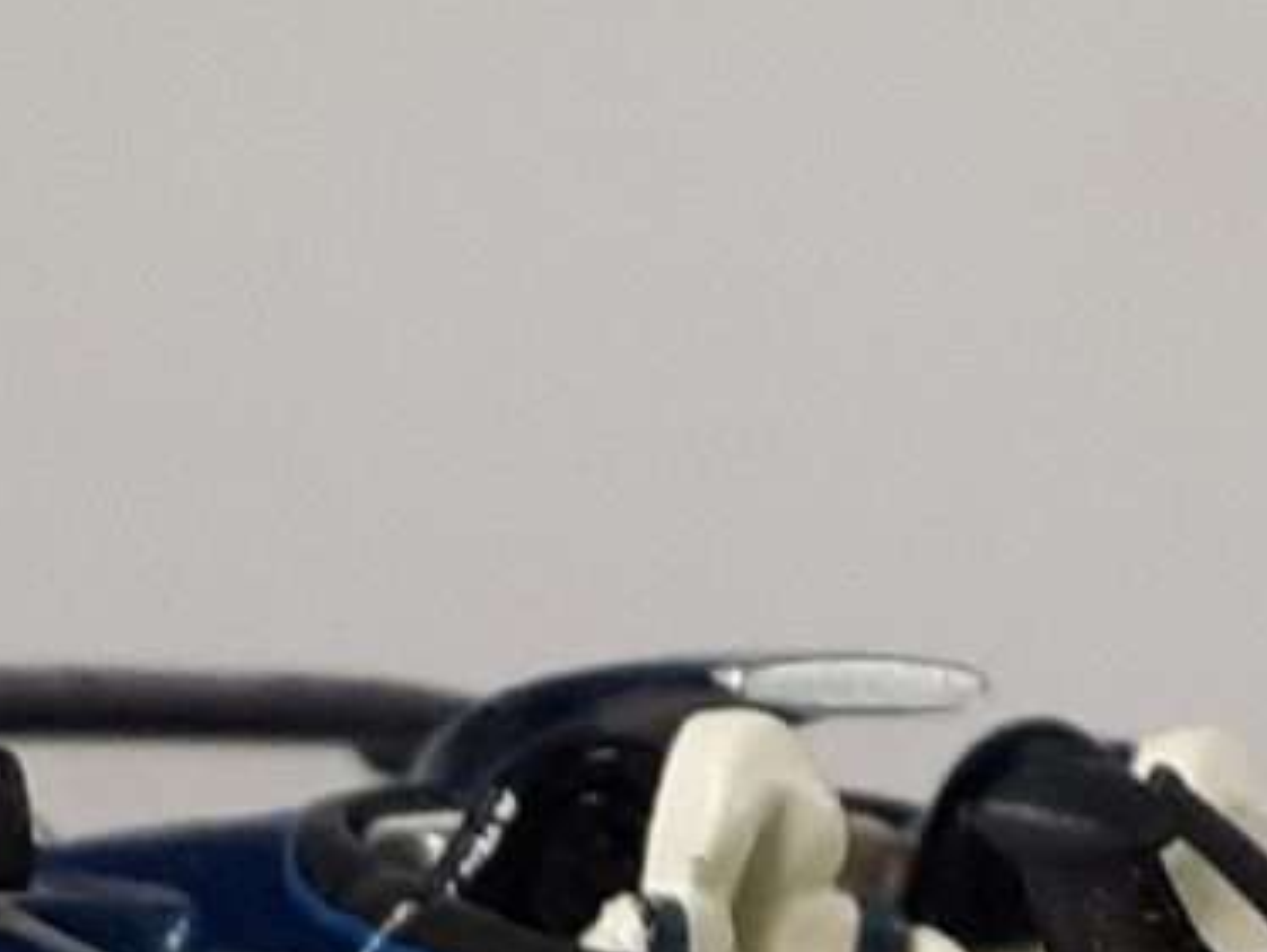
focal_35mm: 101
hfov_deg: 19.1
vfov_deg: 14.2
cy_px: 1176
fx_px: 3699
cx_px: 1125
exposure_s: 1/25
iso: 200
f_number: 1.9
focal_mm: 3.6
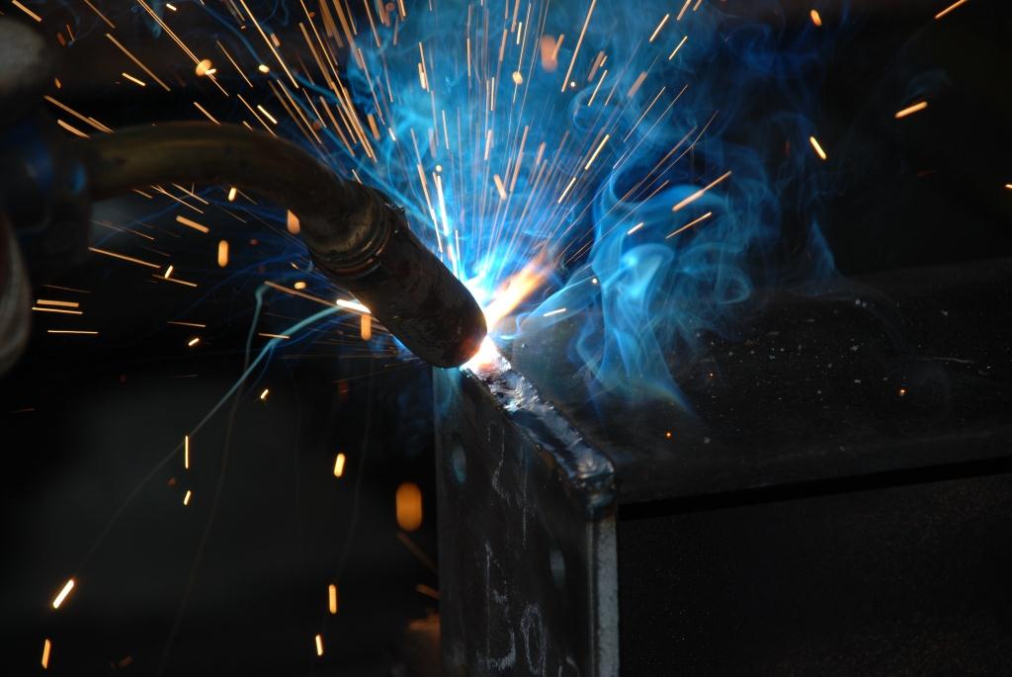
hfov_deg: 10.1
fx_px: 5698
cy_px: 338
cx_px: 506
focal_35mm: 202
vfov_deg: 6.8
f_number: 5.6
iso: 100
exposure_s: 1/160
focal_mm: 135
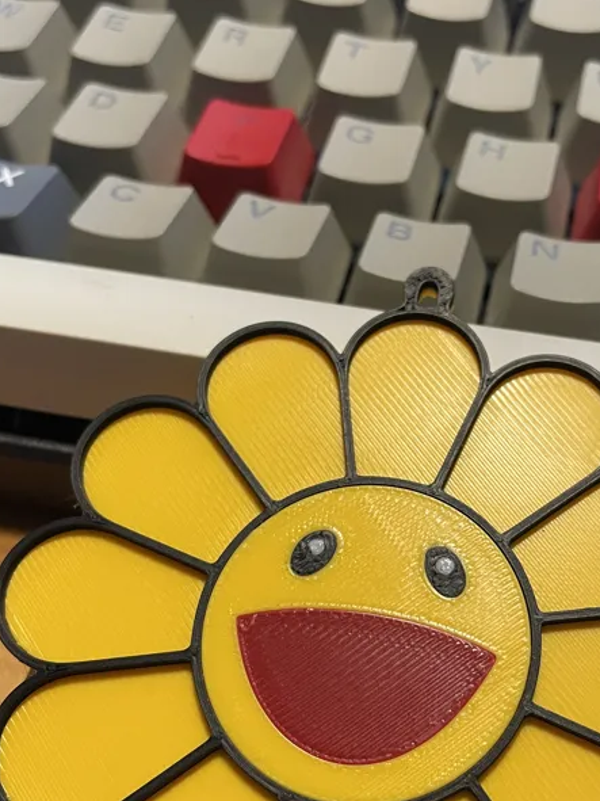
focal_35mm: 44
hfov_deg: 32.6
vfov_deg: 42.4
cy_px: 526
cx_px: 389
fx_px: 1017
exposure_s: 1/56
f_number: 1.6
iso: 160
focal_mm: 4.2
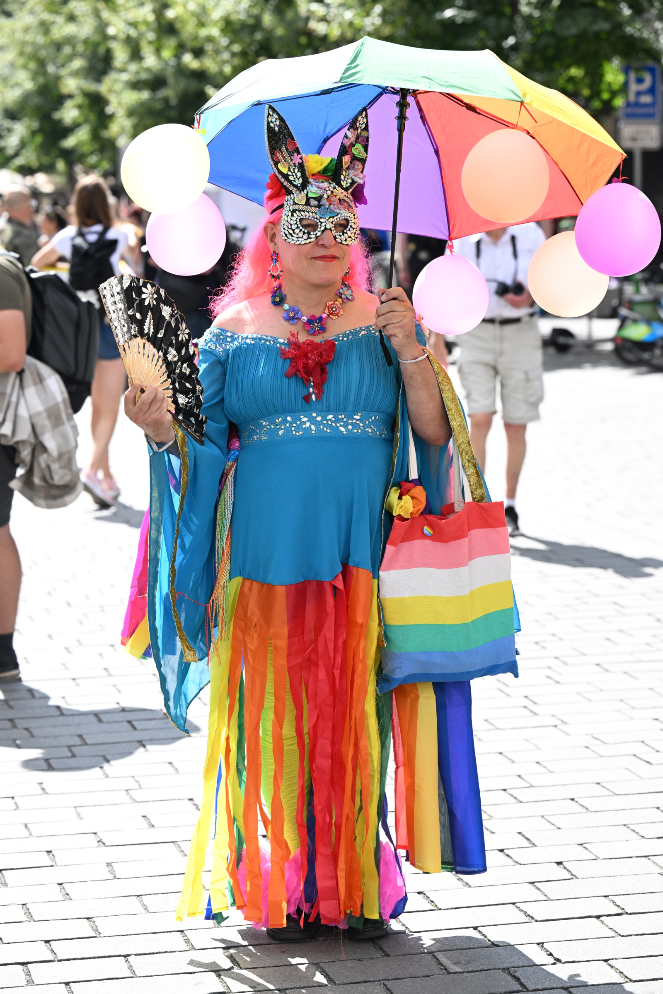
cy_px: 497
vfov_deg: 21.0
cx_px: 332
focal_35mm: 97
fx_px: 2679
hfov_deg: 14.1
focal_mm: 97
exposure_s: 1/4000
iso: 1600
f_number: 5
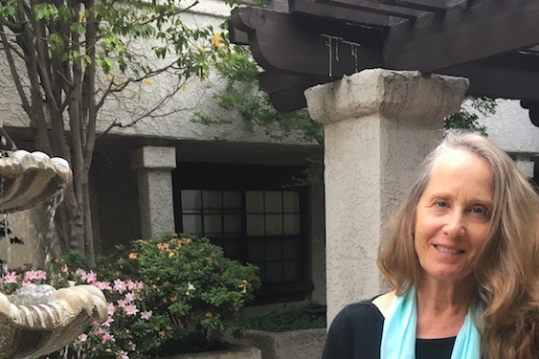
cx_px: 285
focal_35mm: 50
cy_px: 421
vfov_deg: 24.6
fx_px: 748
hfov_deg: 39.6
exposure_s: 1/40
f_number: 2.2
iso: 25
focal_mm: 4.15
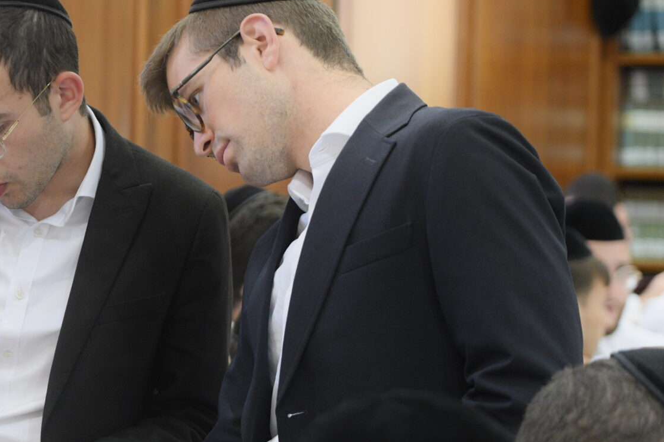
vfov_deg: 8.5
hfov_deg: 12.6
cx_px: -1
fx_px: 2969
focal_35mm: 161
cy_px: 337
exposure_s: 1/250
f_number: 3.5
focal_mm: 70
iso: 1600
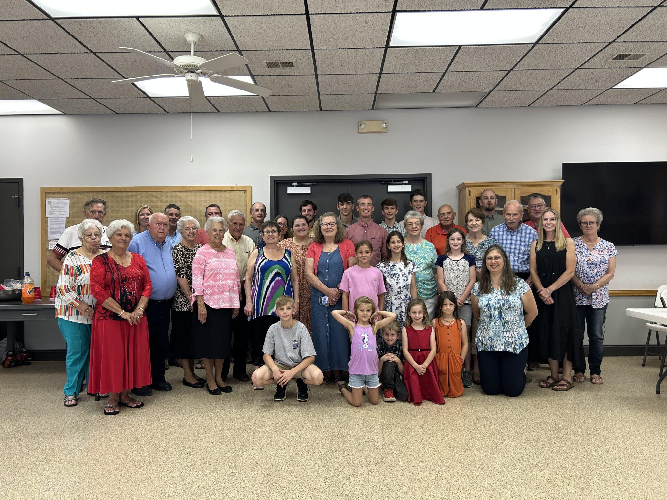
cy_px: 250
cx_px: 334
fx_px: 501
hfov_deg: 67.3
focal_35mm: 26
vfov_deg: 53.1
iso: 64
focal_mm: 5.7
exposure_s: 1/60
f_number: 1.5
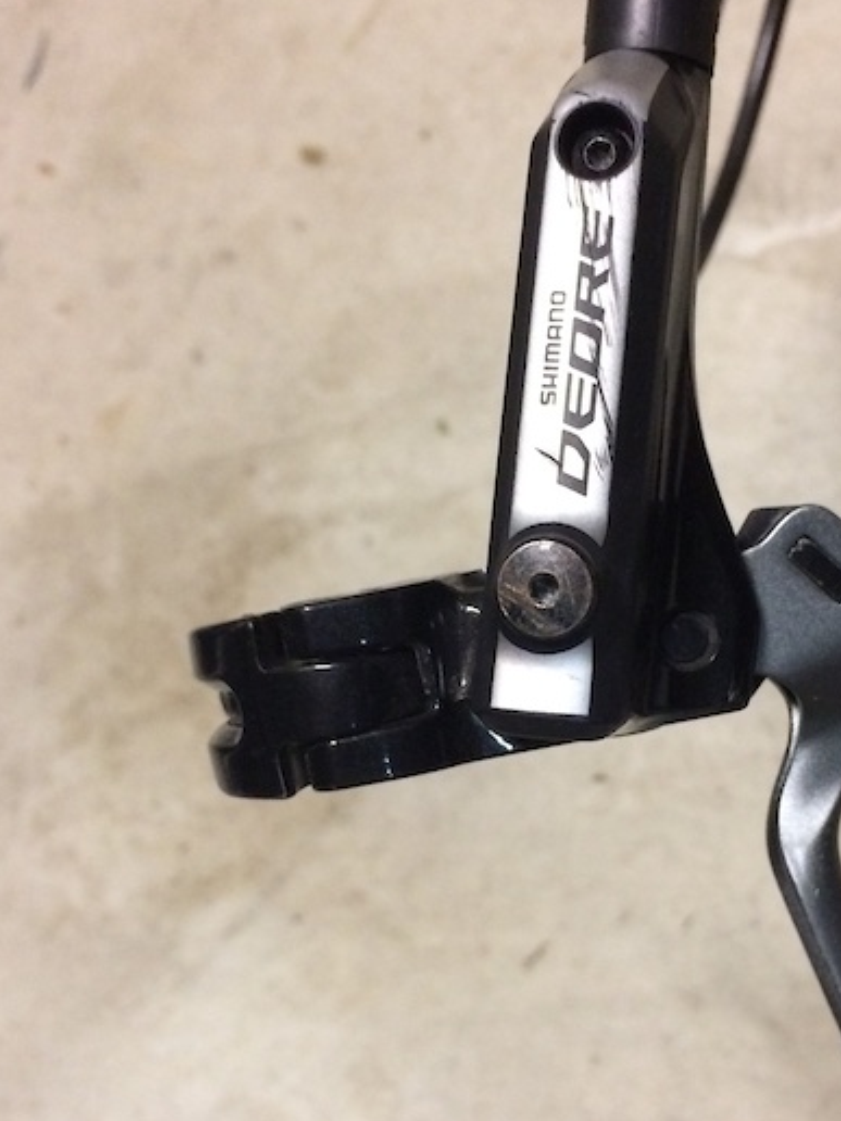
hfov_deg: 31.8
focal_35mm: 45
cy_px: 645
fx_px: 1458
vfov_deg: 42.0
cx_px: 600
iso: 250
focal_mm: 4.15
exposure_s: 1/30
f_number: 2.2
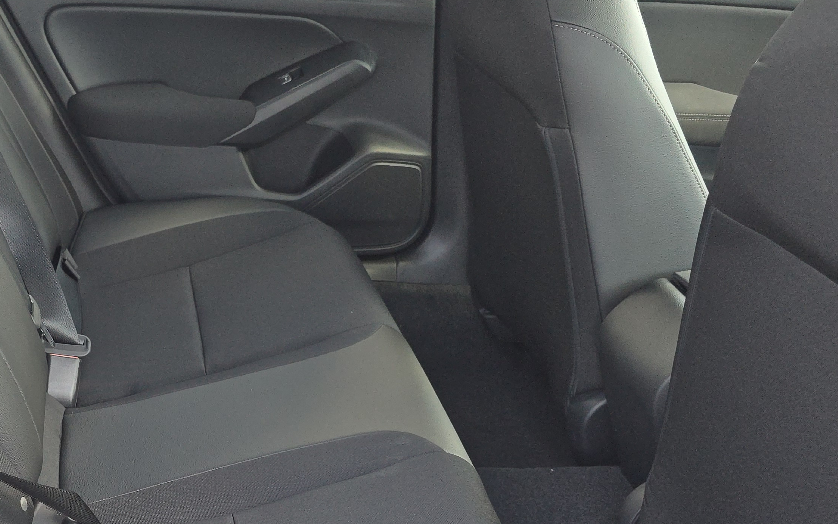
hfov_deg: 42.7
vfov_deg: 28.3
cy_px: 454
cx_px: 142
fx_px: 1005
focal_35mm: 44
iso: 125
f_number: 1.7
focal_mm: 6.3
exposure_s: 1/180
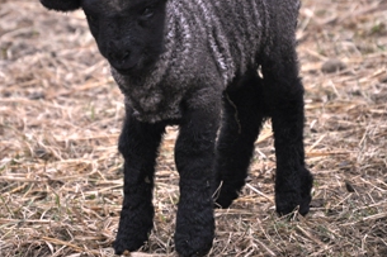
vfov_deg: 3.1
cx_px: 178
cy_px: 94
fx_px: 4727
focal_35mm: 440
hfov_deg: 4.7
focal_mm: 200
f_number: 5.6
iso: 800
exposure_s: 1/500
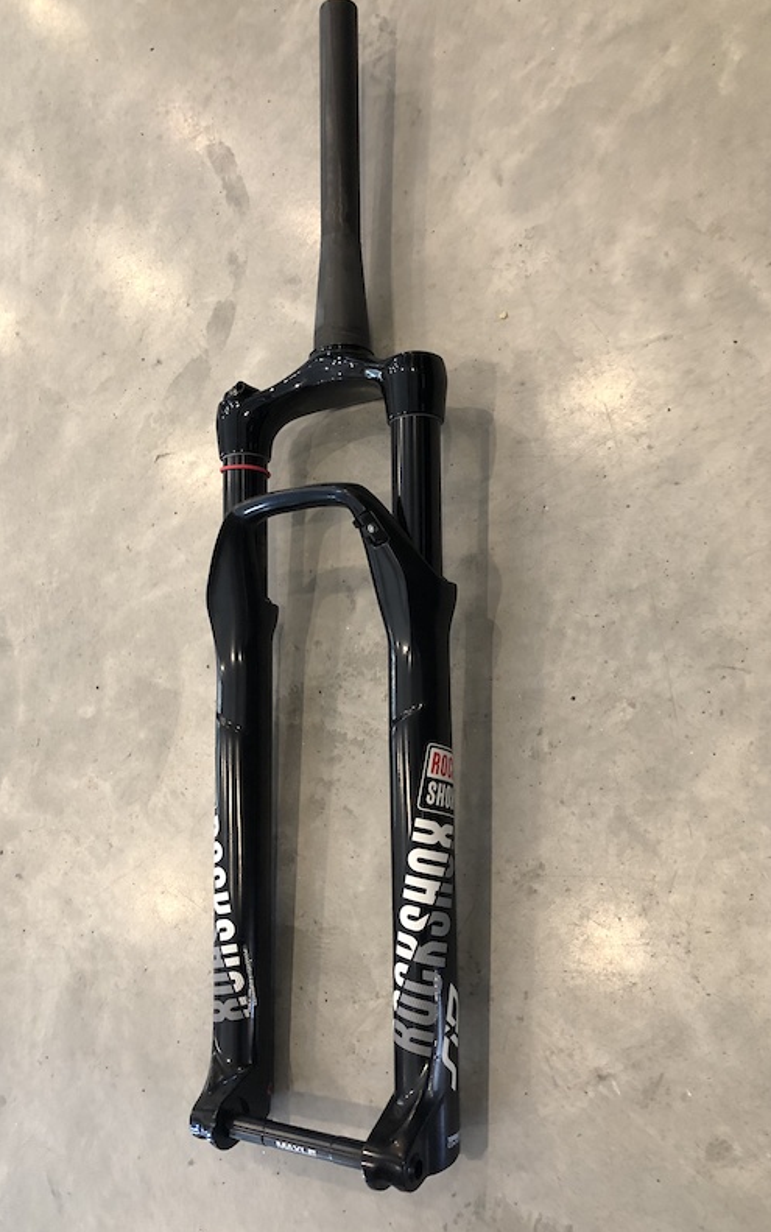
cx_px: 354
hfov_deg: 41.8
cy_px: 612
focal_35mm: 30
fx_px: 1008
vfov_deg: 62.9
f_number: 1.8
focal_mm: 4
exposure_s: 1/15
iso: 64
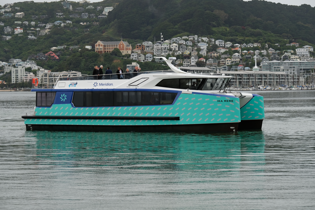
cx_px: 158
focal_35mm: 103
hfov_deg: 19.8
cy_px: 105
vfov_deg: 13.3
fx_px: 901
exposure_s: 1/200
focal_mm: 68.7
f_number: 5
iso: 400
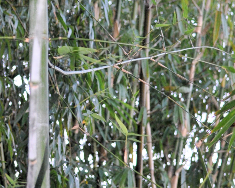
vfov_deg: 12.8
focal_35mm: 120
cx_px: 147
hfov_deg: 16.0
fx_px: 835
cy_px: 68
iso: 720
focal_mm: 24
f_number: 4
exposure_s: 1/125
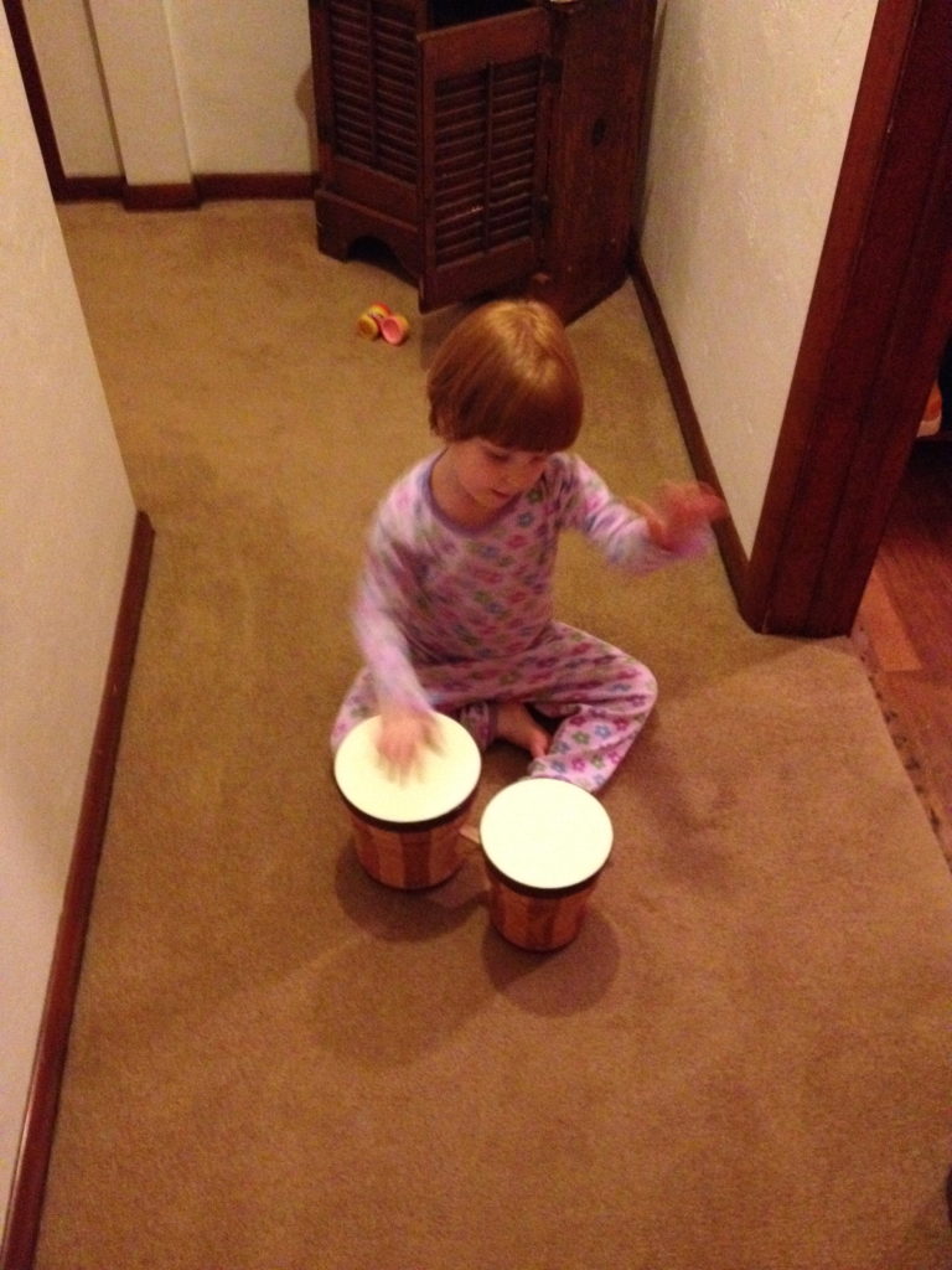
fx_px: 1283
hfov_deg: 40.7
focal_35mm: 35
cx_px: 476
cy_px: 635
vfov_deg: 52.6
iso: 800
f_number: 2.4
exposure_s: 1/15
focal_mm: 4.28
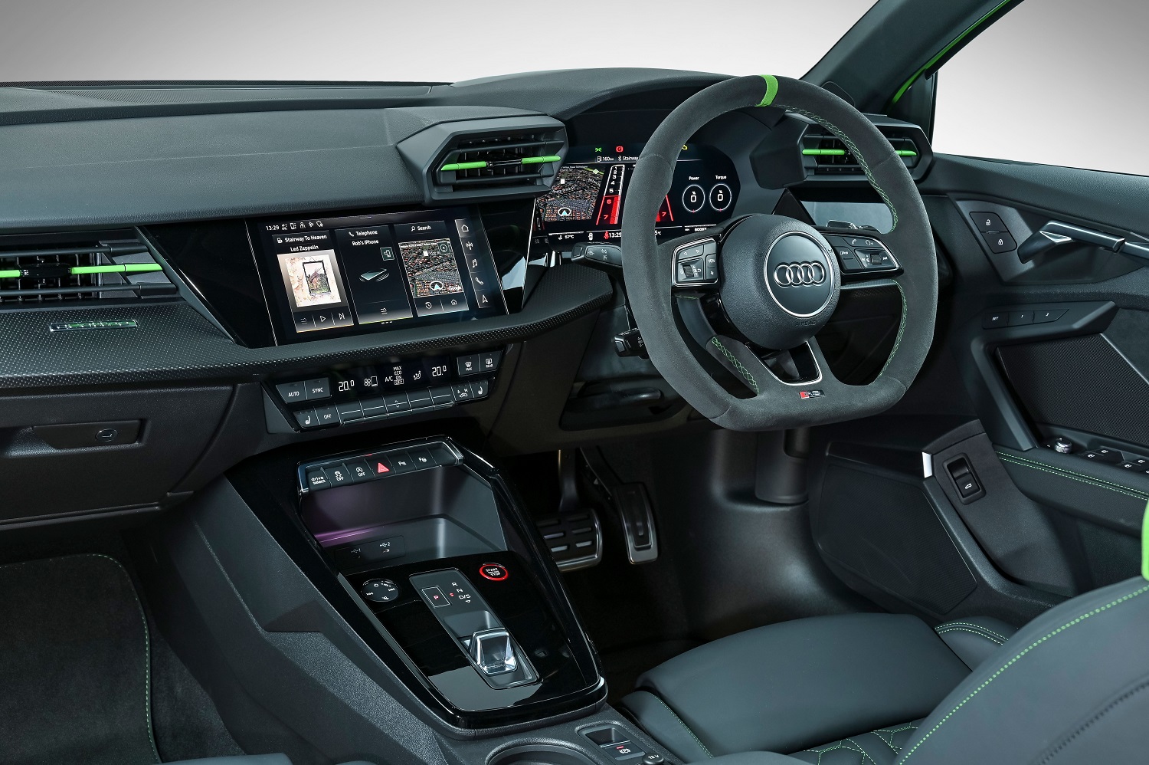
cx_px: 574
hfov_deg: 41.1
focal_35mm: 48
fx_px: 1531
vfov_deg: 28.0
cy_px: 382
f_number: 9
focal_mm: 48
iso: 400
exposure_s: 1/5
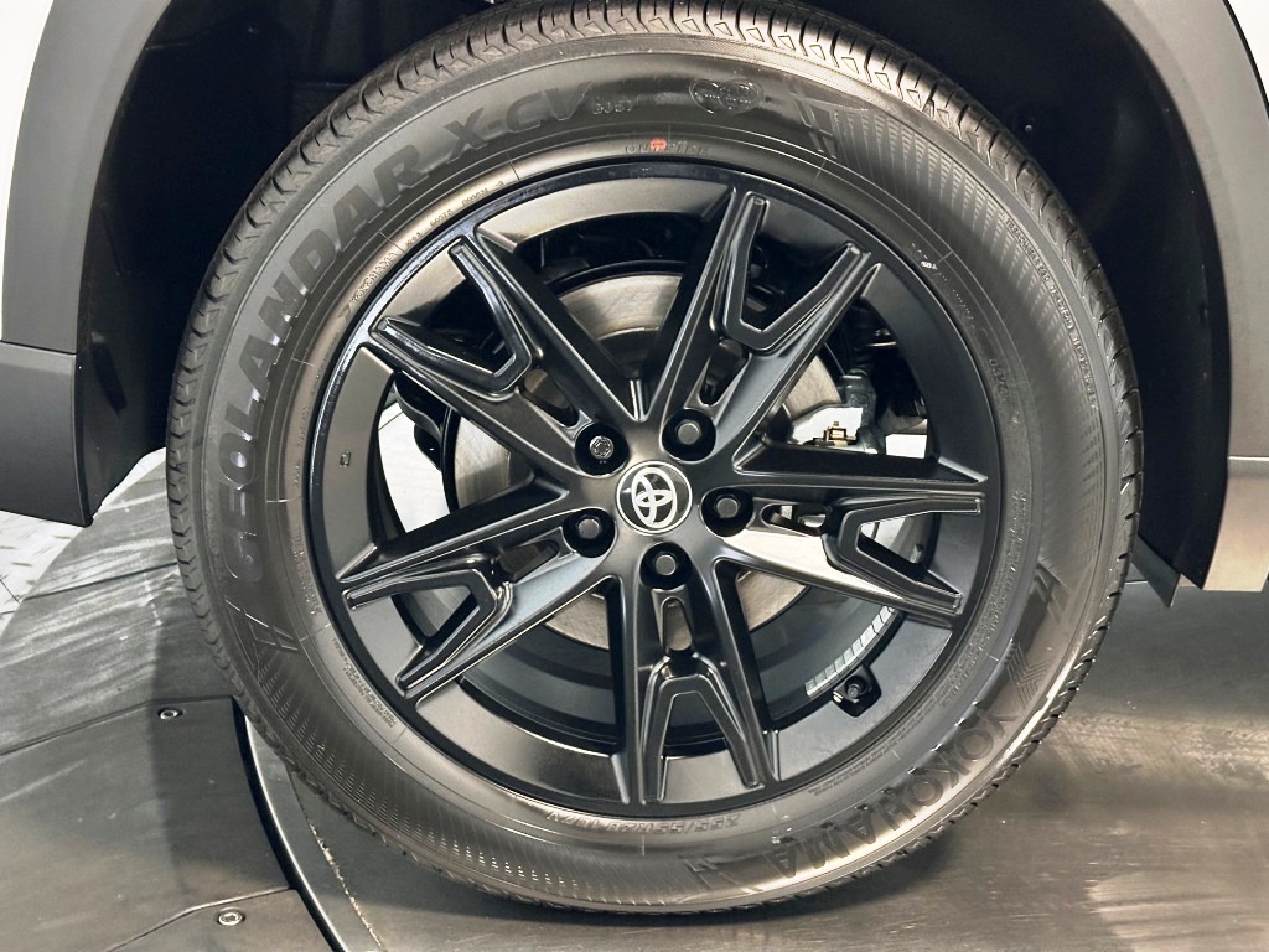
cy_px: 476
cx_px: 634
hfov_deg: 39.7
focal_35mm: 48
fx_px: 1760
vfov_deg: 30.3
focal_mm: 6.86
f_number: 1.78
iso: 640
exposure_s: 1/20
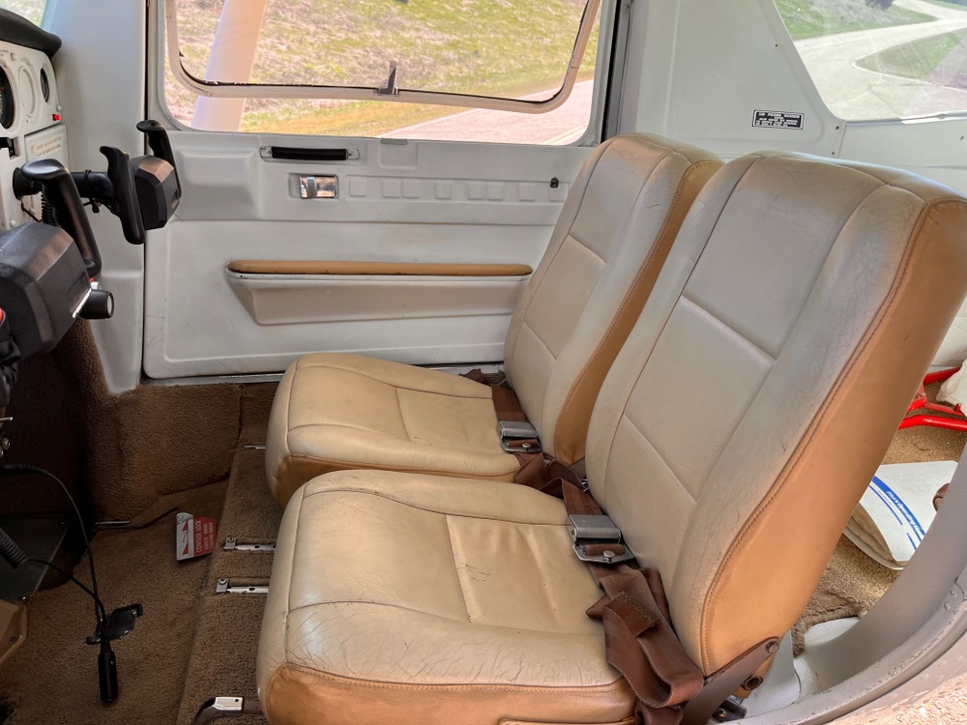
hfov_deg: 67.3
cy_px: 362
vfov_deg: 53.1
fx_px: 726
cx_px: 484
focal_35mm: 26
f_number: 1.6
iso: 50
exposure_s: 1/404
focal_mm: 5.1
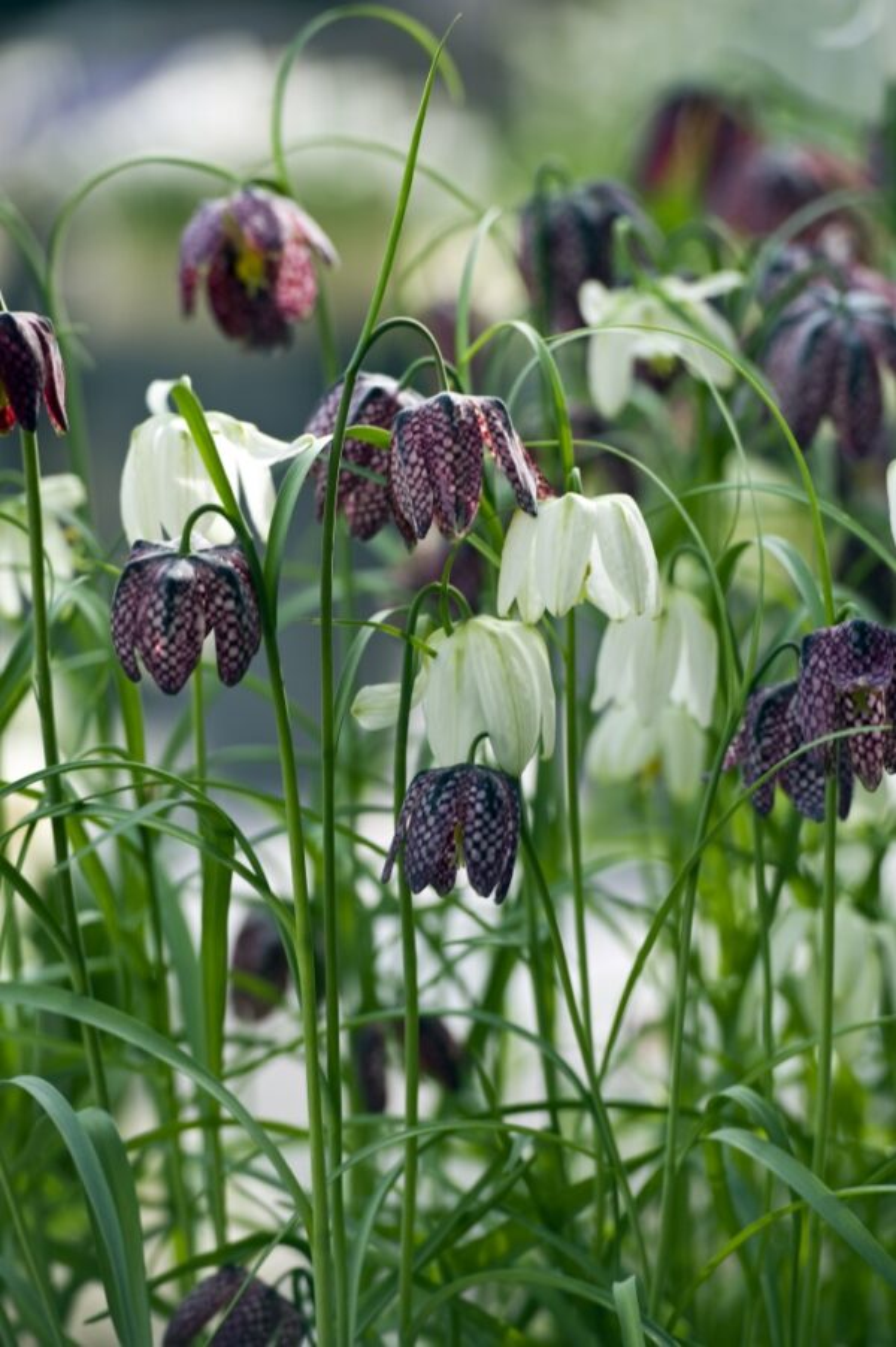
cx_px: 448
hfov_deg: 6.9
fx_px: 7478
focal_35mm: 200
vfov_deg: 10.3
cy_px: 674
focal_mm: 200
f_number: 5
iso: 200
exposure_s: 1/100
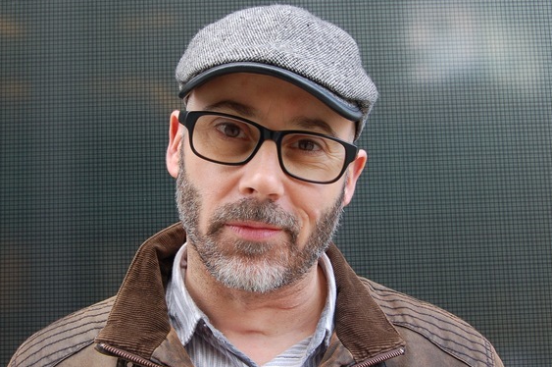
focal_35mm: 56
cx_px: 243
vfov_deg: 24.1
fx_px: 858
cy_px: 195
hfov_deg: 35.6
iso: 400
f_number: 8
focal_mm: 30
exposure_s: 1/50
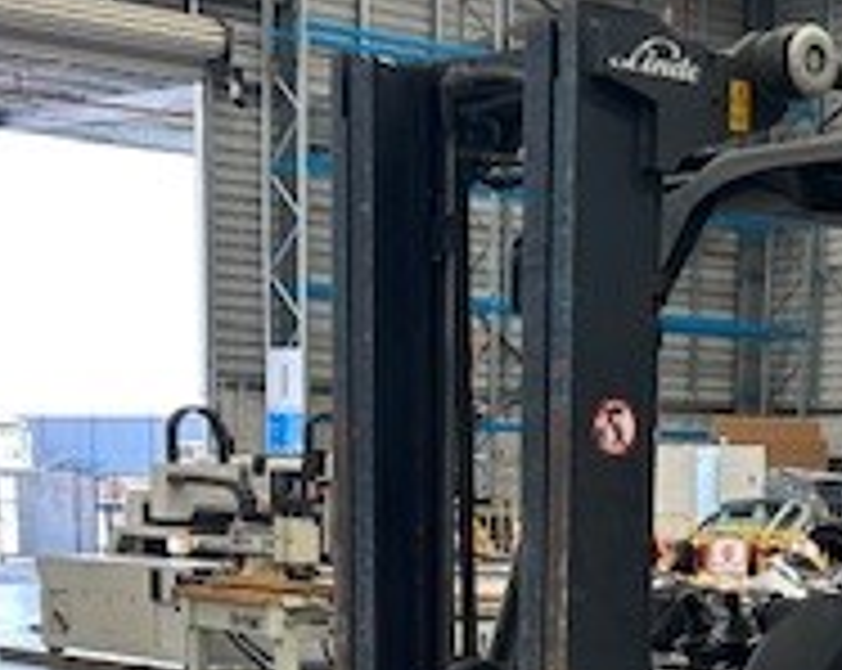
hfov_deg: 21.8
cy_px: 872
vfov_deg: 16.6
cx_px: 626
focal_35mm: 87
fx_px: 2165
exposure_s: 1/100
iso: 50
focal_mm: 5.7
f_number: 1.5
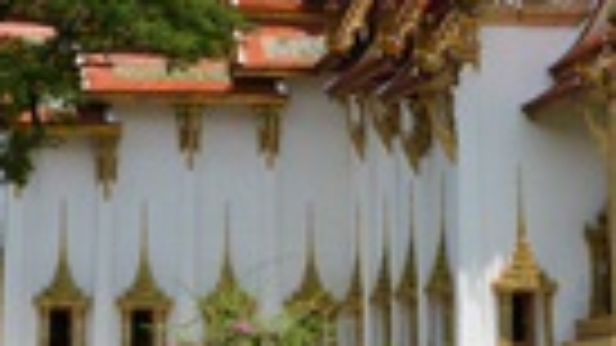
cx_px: 85
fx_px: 2058
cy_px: -124
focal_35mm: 126
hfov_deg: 16.8
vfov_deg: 9.4
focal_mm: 22
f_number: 11
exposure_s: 1/125
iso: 100
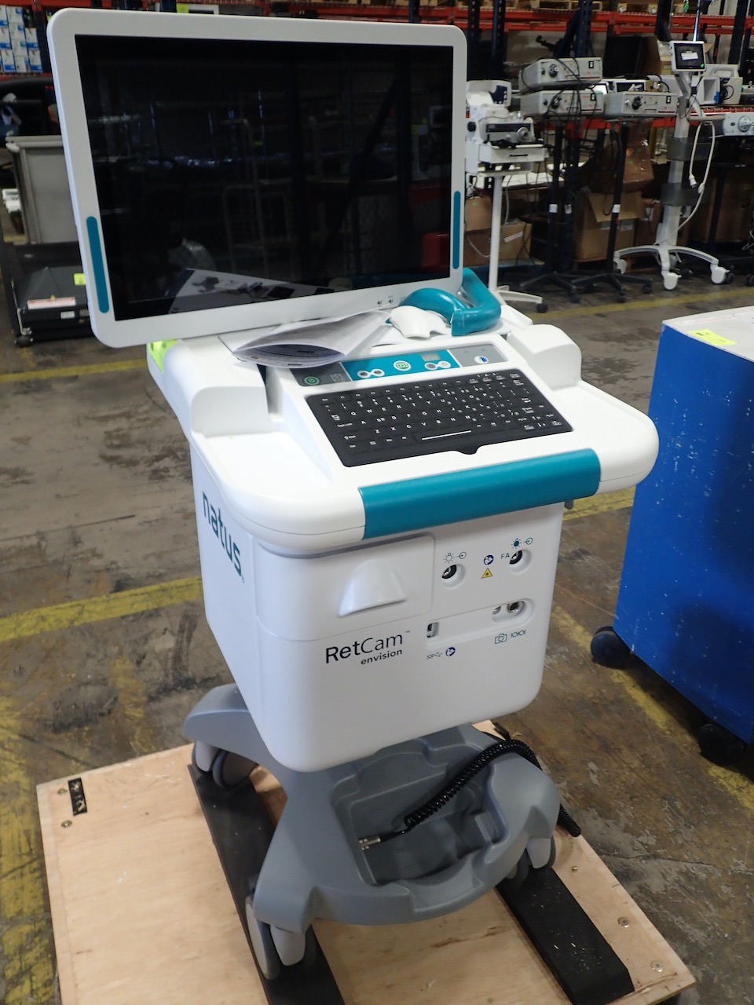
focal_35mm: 30
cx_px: 377
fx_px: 871
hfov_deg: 46.8
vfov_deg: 60.0
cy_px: 502
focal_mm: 5.5
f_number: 2.3
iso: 250
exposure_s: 1/30
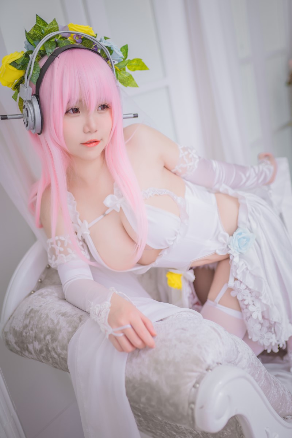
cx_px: 146
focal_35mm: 35
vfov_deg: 54.4
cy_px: 219
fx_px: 426
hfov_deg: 37.9
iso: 100
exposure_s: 1/125
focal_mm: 35
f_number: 2
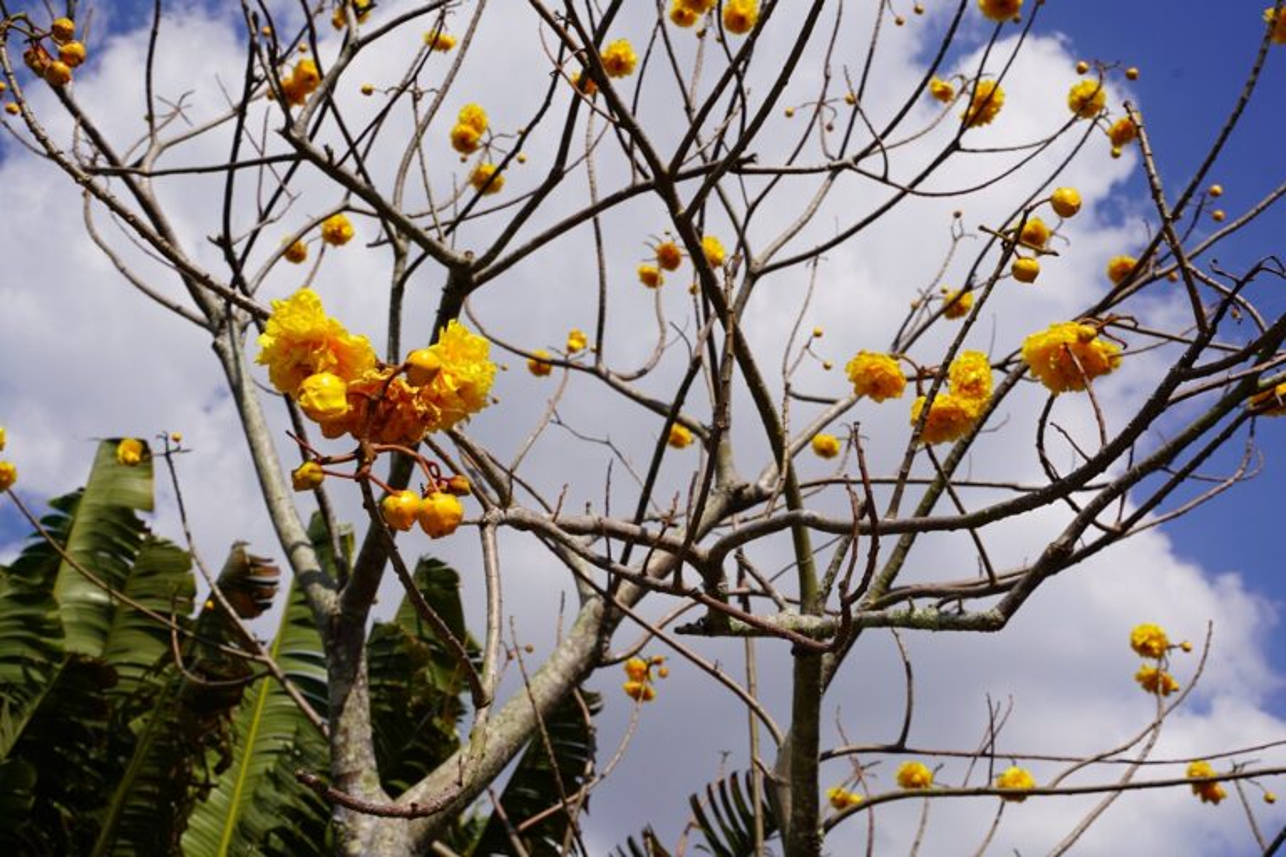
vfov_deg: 28.1
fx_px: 1715
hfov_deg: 41.1
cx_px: 643
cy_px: 428
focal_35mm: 48
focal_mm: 48
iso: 100
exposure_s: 1/250
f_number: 10
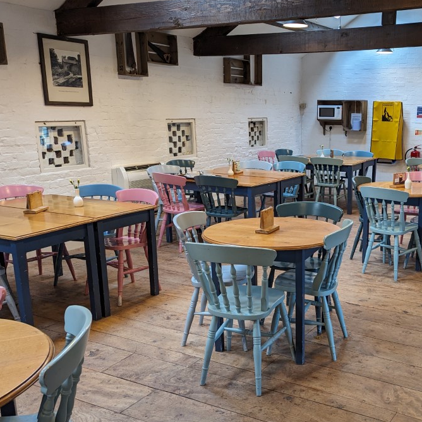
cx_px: 316
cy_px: 236
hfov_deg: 42.5
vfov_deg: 43.8
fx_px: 524
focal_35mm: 38
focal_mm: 6.81
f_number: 1.85
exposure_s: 1/23.8
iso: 79
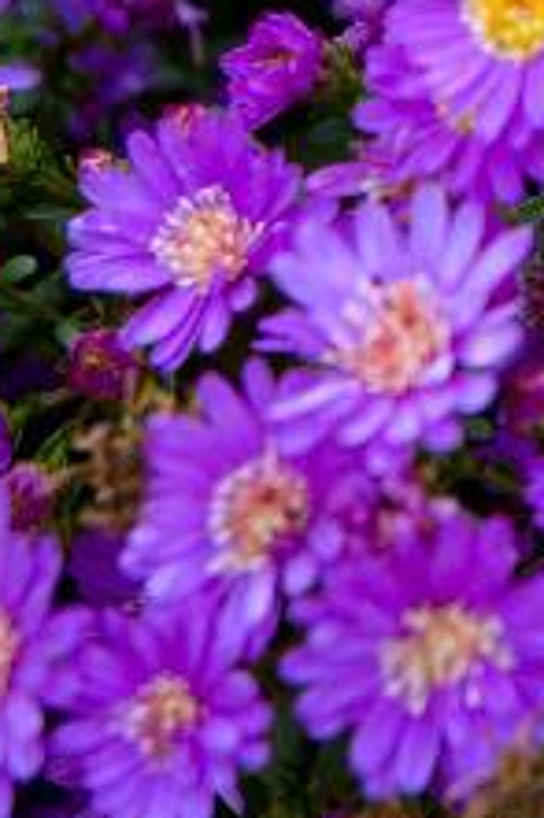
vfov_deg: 5.7
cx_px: 823
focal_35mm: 360
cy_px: -392
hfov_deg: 3.8
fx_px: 8172
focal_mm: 70
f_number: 5.6
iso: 400
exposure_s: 1/125
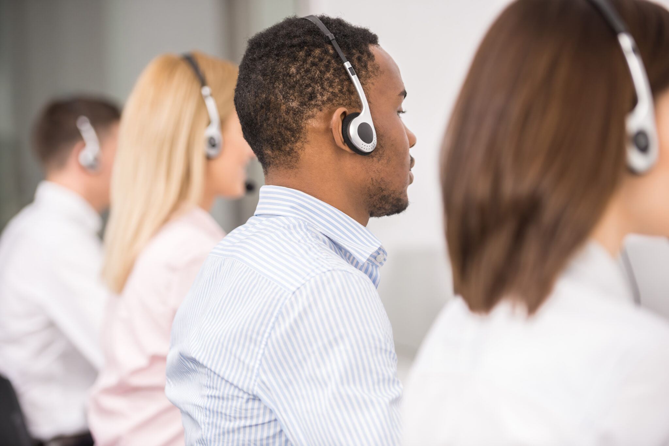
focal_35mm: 116
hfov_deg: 17.6
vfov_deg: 11.8
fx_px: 2156
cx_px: 334
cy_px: 223
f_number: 2.8
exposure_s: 1/250
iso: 400
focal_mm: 116
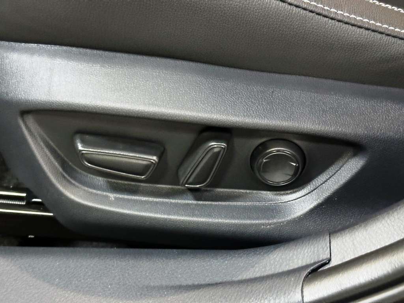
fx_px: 560
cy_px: 152
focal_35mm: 48
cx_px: 202
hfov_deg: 39.7
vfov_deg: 30.3
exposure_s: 1/20
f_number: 1.78
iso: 640
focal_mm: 6.86
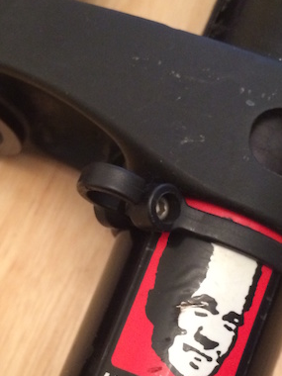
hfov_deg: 24.0
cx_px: 131
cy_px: 226
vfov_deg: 31.6
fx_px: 663
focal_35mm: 61
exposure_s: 1/15
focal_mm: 4.15
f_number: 2.2
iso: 320
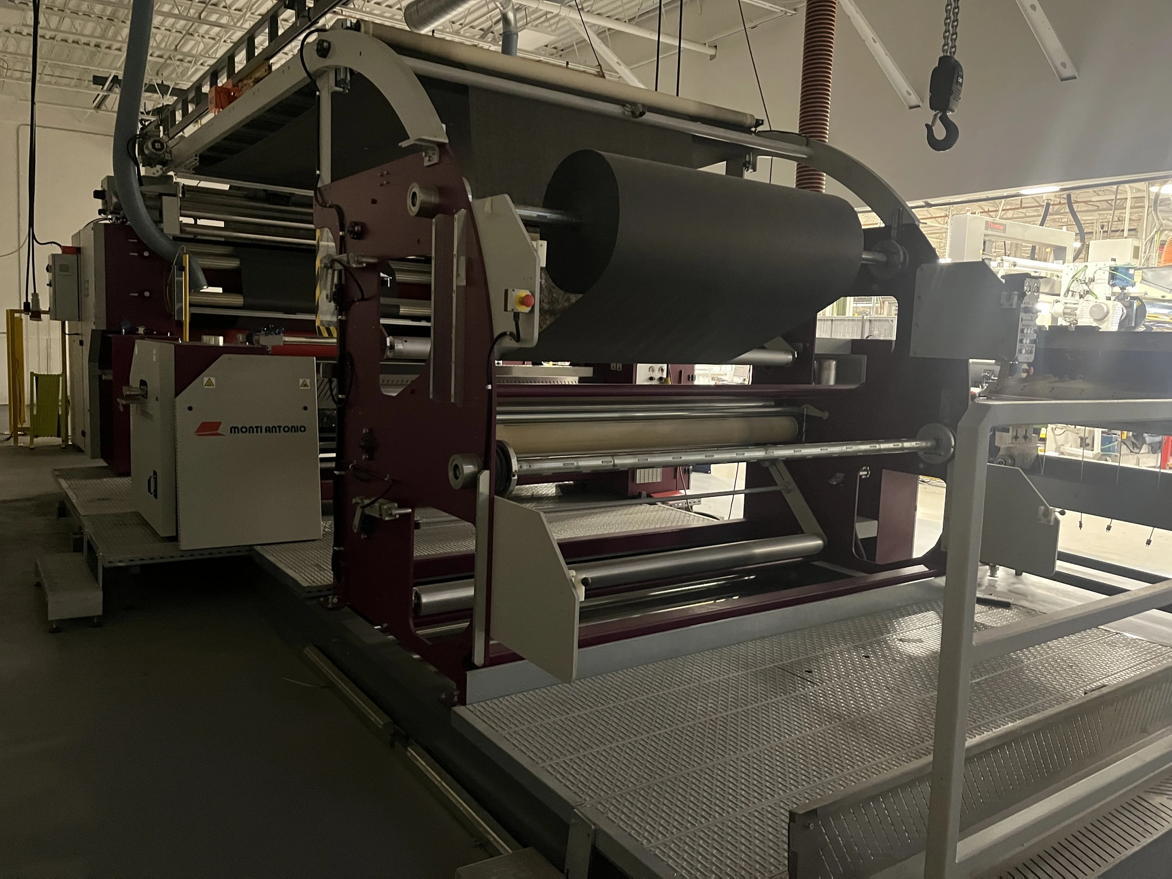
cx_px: 586
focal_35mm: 26
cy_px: 440
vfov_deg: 53.1
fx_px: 880
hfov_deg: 67.3
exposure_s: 1/30
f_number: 1.6
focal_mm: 5.1
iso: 800
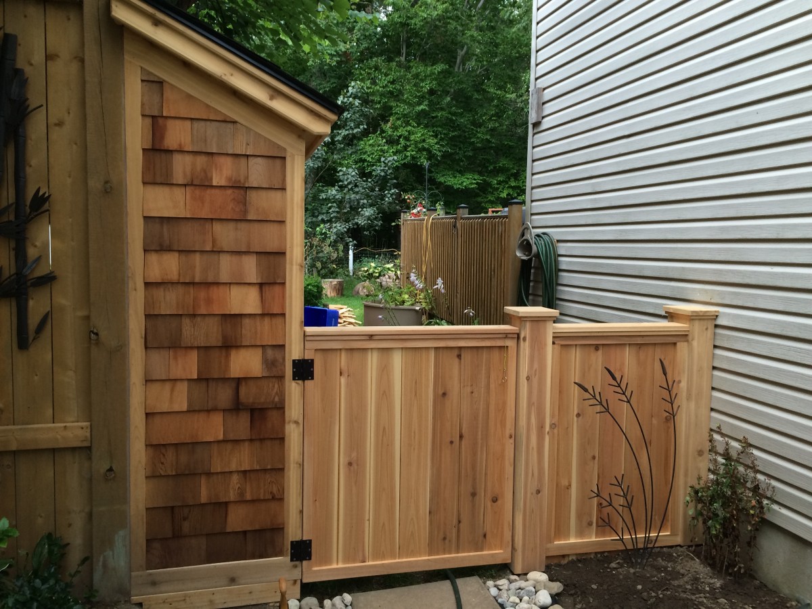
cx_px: 406
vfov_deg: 48.2
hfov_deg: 61.7
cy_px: 304
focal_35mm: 29
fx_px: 680
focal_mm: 4.15
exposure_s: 1/30
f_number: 2.2
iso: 32
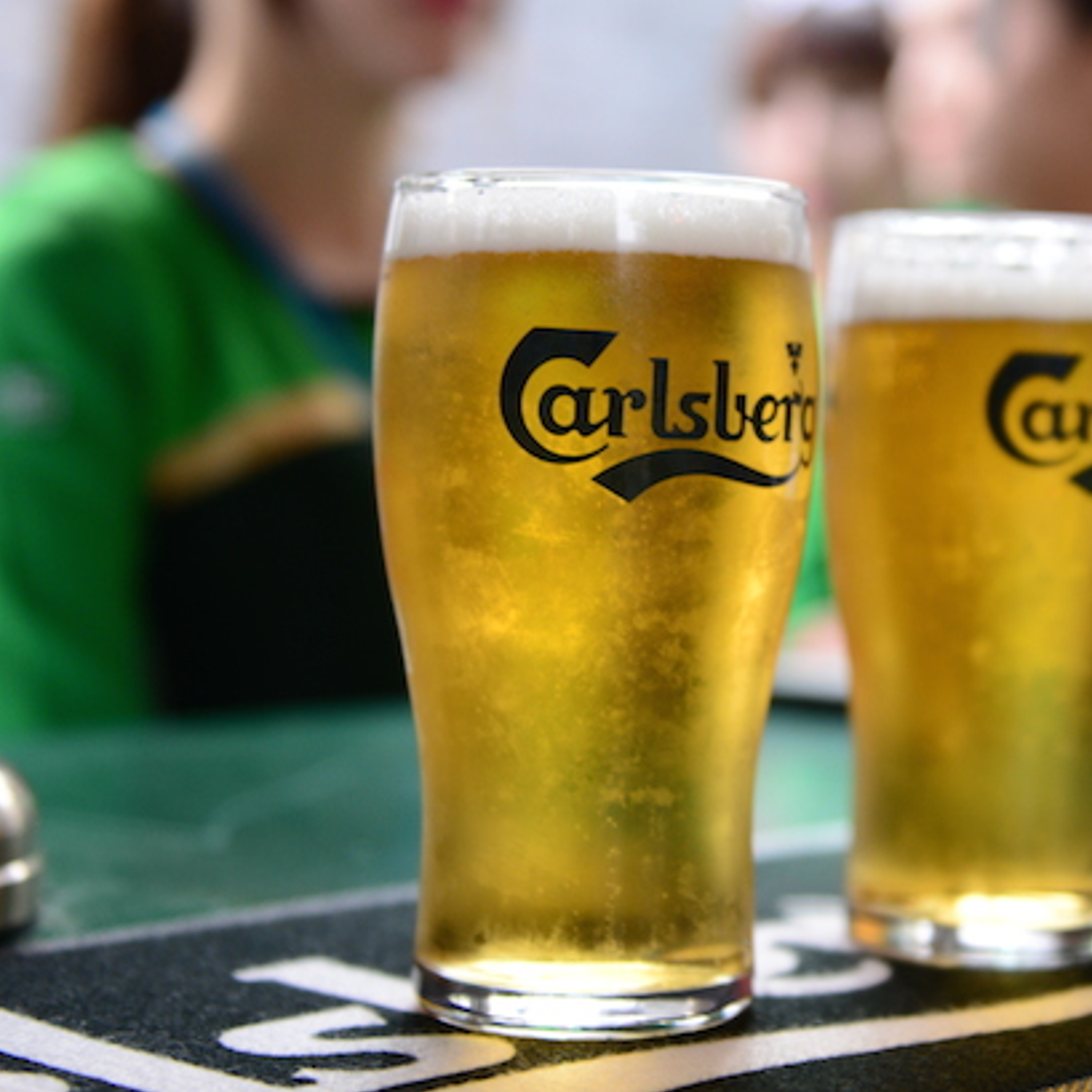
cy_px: 343
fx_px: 2820
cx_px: 865
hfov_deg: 21.7
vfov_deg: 21.8
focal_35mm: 79
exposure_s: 1/125
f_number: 2.8
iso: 500
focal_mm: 38
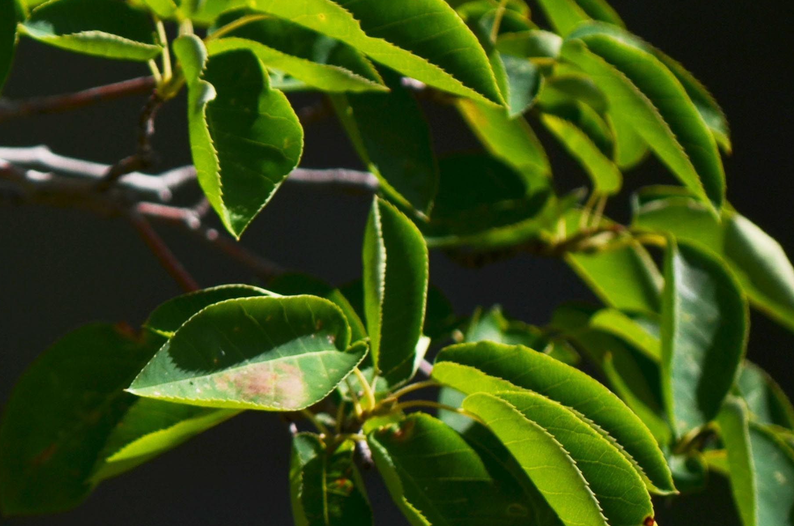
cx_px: 3
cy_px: 186
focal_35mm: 820
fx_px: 18047
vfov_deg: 1.7
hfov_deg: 2.5
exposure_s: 1/1600
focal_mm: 200
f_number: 5.6
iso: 100
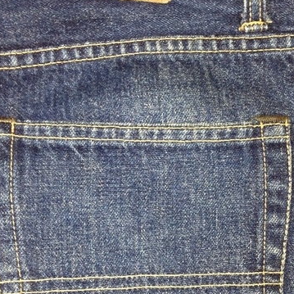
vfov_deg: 24.9
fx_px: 663
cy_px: 200
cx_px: 157
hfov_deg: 25.0
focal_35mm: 69
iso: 80
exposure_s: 1/20
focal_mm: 4.28
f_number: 2.4
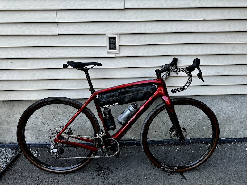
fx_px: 171
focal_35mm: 24
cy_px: 92
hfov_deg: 71.6
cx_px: 124
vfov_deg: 56.8
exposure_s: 1/319
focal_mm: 6.86
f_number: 1.78
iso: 80
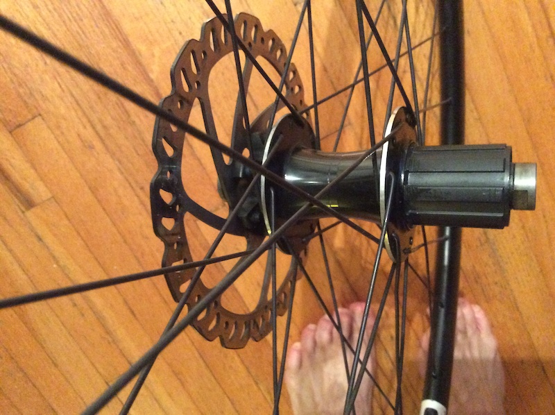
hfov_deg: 56.9
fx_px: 512
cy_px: 208
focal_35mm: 32
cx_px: 278
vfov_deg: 44.1
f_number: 2.4
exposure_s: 1/15
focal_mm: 3.3
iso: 800
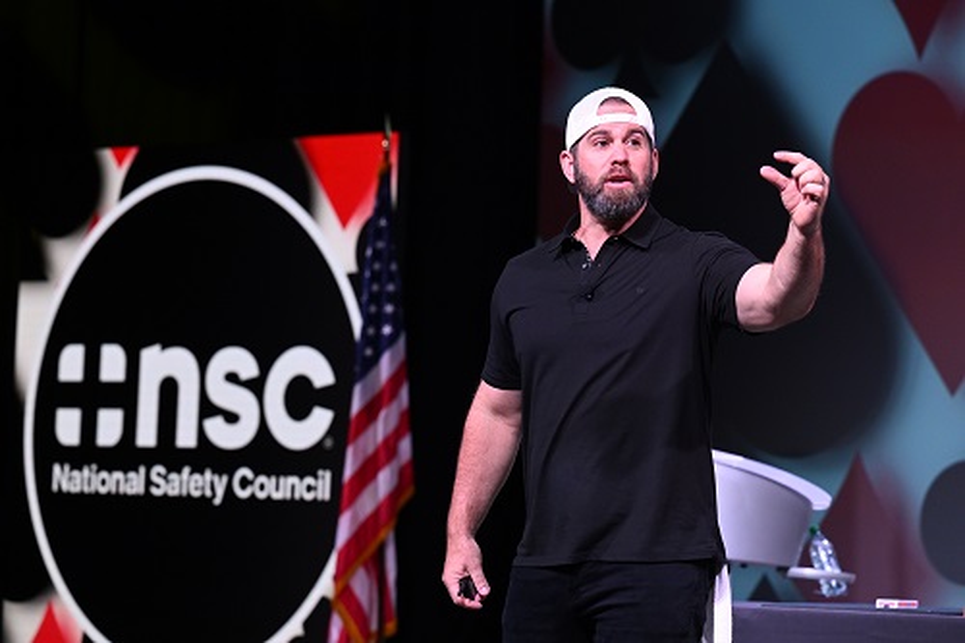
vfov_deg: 9.5
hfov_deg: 14.2
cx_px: 482
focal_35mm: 145
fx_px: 3885
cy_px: 322
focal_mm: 145
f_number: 5.6
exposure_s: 1/160
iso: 3200
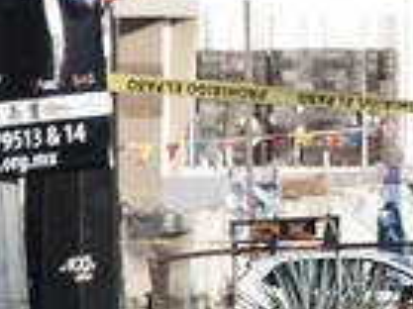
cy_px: 10
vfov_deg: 2.1
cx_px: 472
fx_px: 8440
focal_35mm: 708
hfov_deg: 2.8
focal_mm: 200
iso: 250
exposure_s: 1/8000
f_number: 4
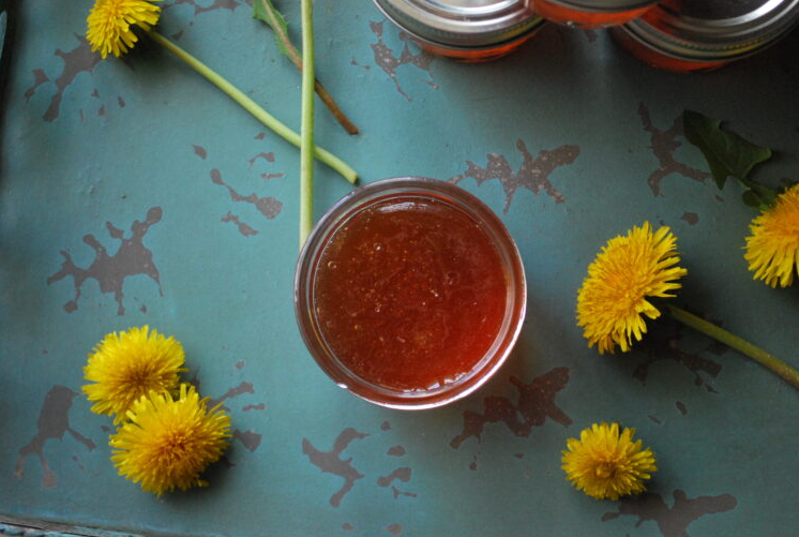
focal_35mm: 71
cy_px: 266
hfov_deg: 28.4
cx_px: 408
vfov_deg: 19.3
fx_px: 1579
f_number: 5.3
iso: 900
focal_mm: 46
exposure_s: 1/30
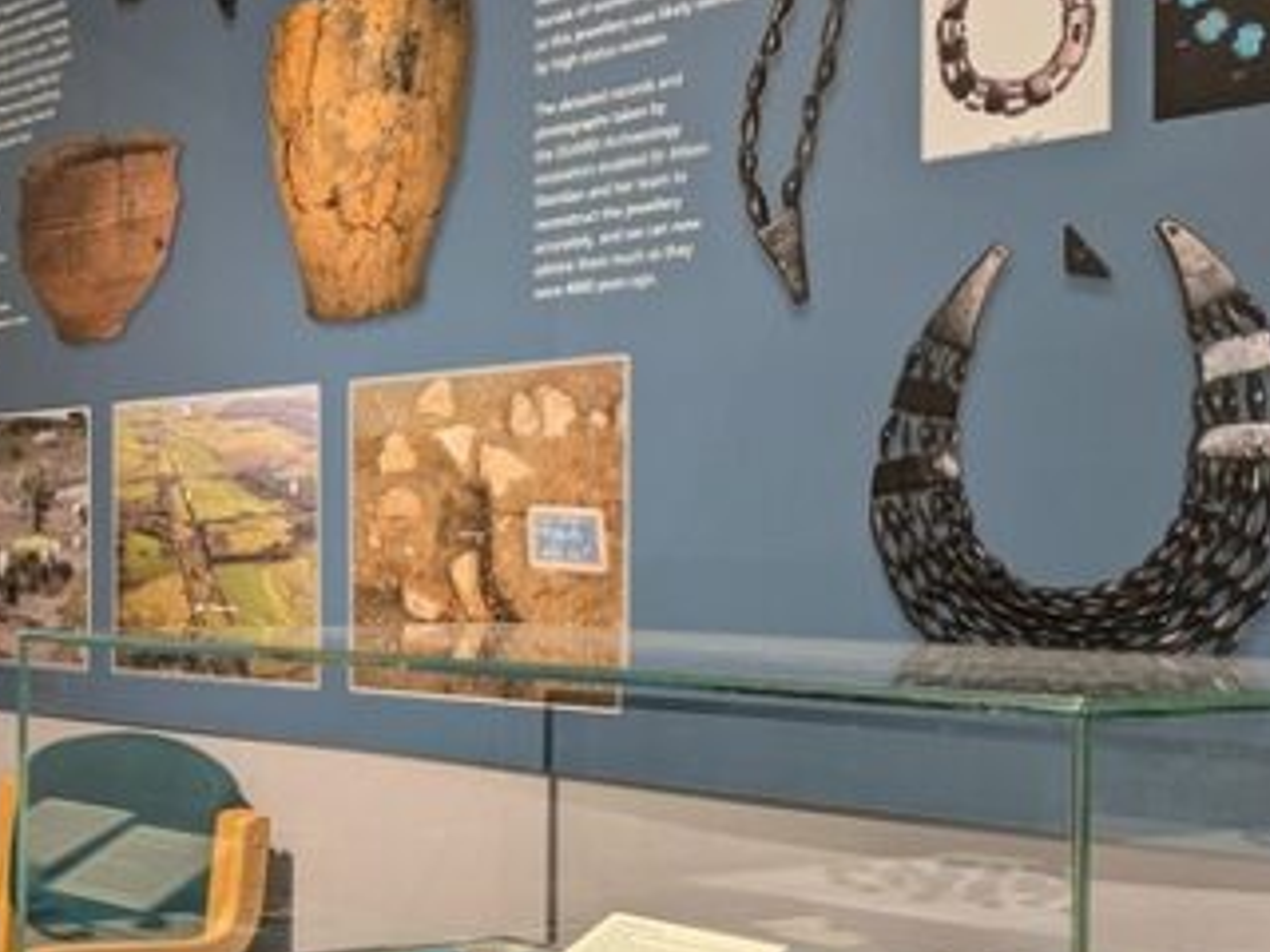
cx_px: -64
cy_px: 565
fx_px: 2201
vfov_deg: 24.4
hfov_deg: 29.6
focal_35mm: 60
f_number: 1.89
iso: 53
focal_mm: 5.43
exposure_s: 1/25
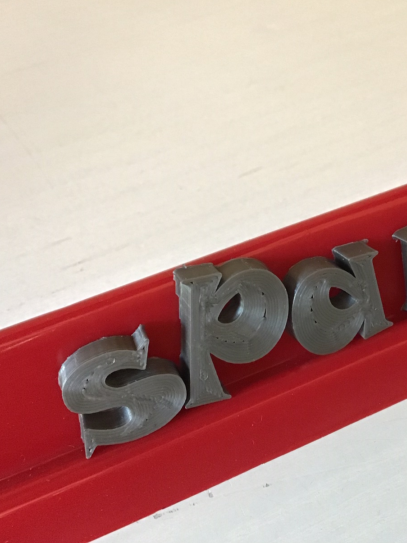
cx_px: 271
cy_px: 268
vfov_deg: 44.8
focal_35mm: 42
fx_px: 659
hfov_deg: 34.0
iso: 200
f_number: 2.4
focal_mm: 3.3
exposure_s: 1/33
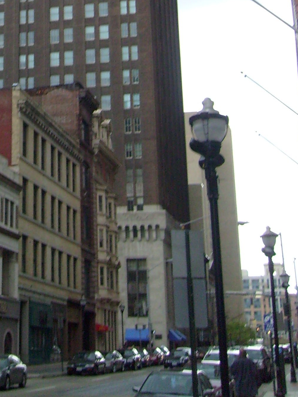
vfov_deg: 22.9
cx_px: -25
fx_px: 918
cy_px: -45
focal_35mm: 80
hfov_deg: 17.8
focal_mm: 5.8
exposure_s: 1/60
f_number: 7.1
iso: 80
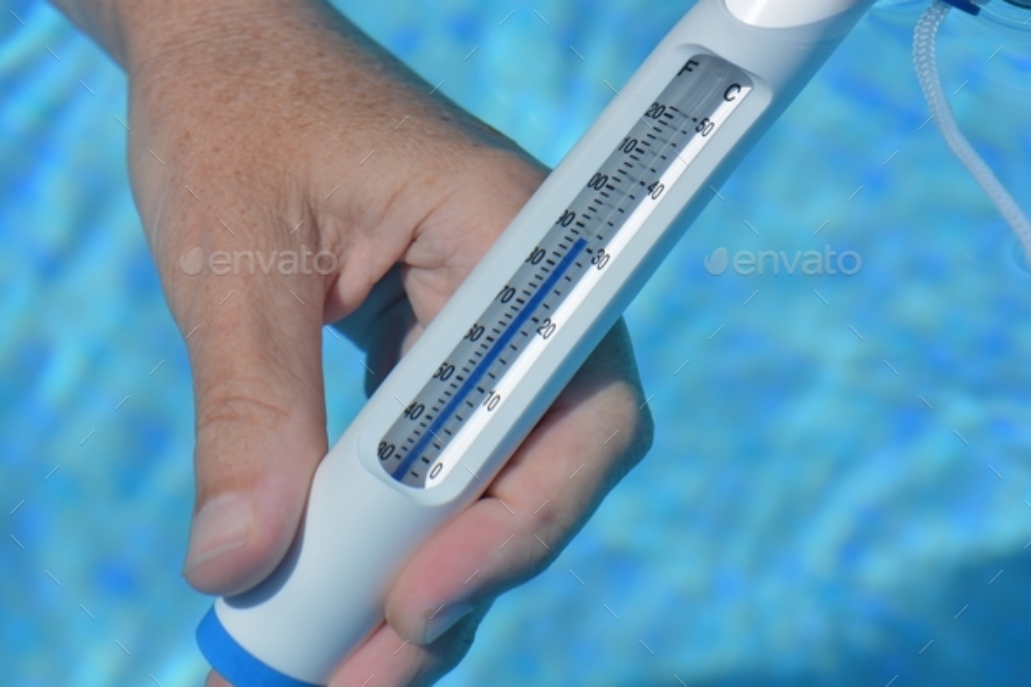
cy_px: 344
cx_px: 516
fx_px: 2362
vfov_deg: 16.5
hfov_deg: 24.6
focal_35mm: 82
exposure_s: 1/400
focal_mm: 55
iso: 100
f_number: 8
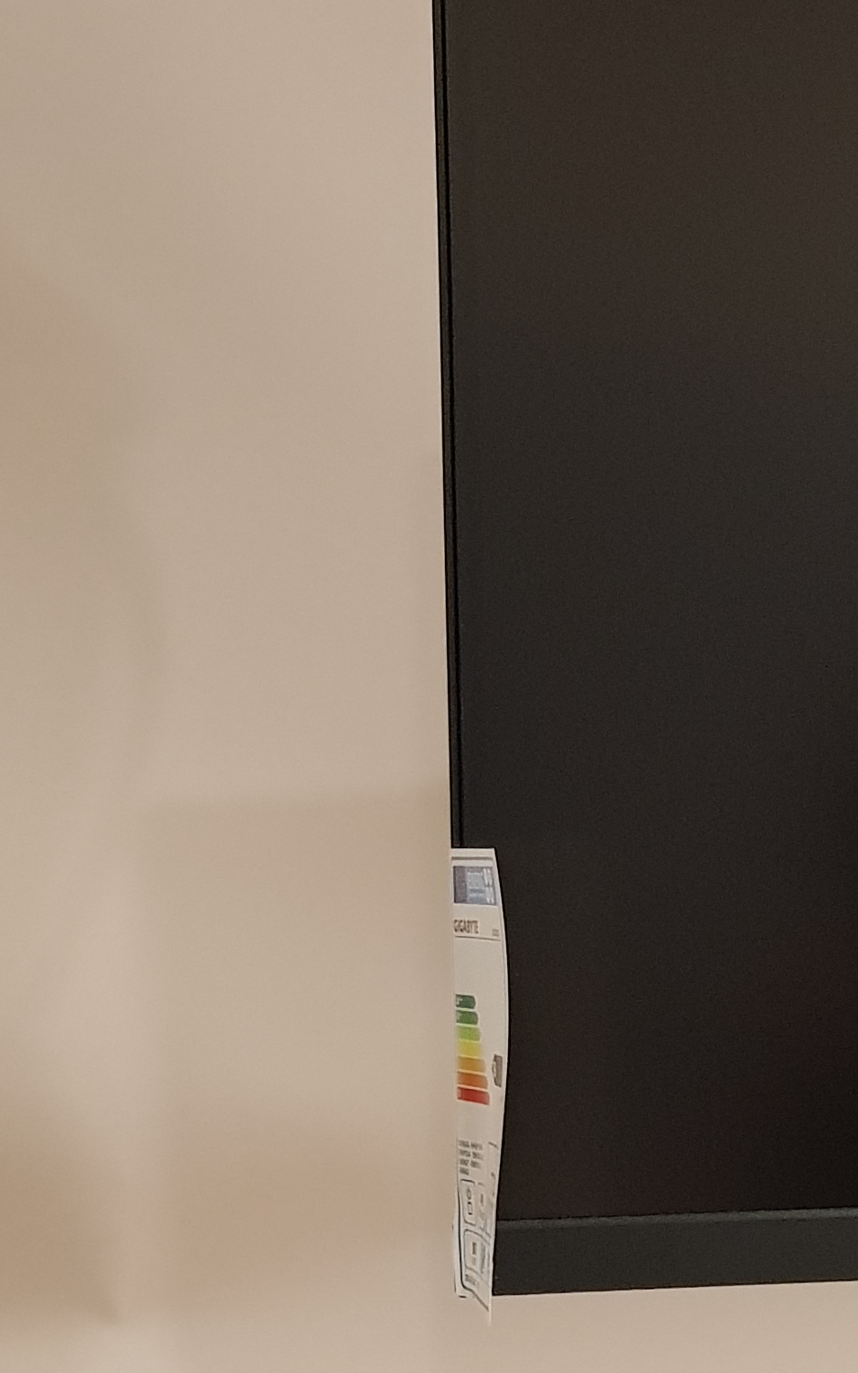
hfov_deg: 14.7
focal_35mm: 74
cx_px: 1693
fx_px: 2768
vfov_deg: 27.8
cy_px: 829
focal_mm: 4.3
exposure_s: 1/17
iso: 250
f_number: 1.7
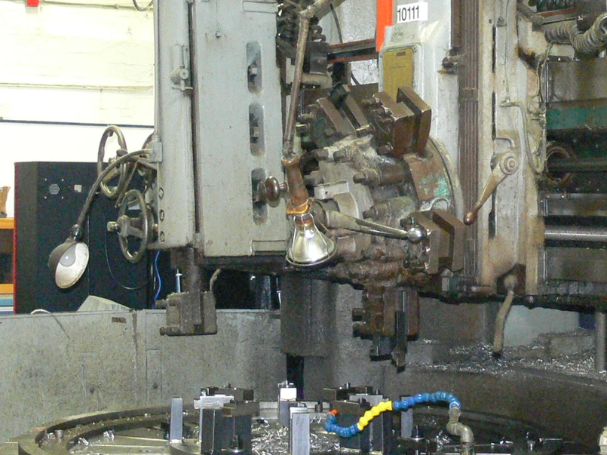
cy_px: 137
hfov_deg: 22.4
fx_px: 1525
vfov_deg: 16.9
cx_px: 428
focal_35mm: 87
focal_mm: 7.4
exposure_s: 1/30
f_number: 2.8
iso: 400
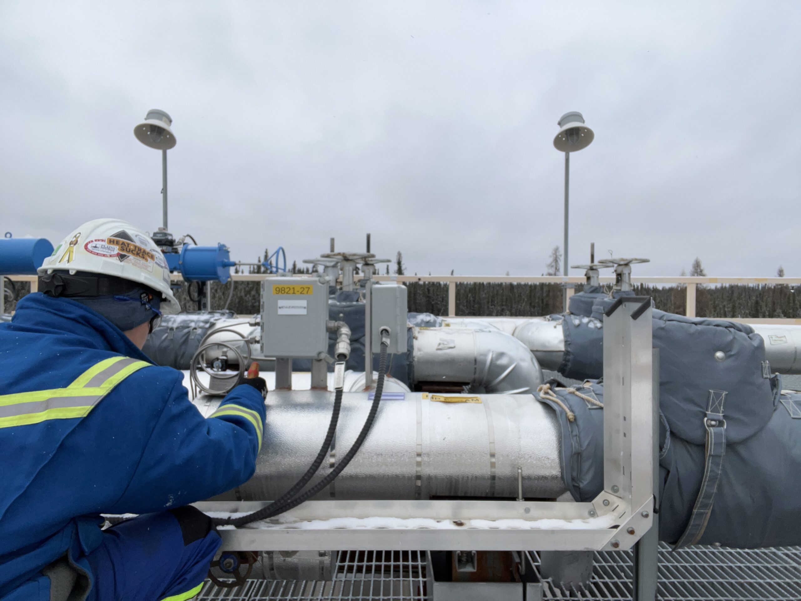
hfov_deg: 73.9
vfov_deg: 58.9
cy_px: 300
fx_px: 532
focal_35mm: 23
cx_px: 400
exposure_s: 1/199
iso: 25
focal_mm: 2.71
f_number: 2.2
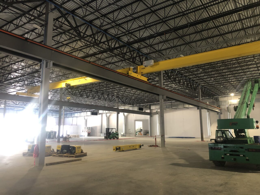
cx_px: 130
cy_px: 98
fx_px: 210
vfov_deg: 49.7
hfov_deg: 63.4
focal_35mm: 28
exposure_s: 1/8
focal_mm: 3.99
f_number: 1.8
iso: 100
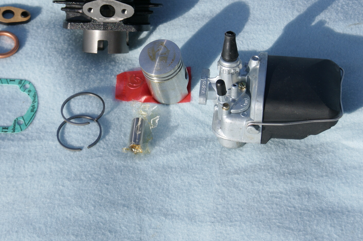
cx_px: 157
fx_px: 1228
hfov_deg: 16.8
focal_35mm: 122
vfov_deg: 11.2
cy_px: 66
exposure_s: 1/500
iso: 100
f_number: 6.3
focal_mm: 50
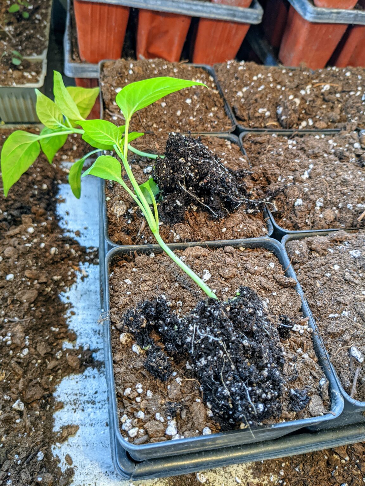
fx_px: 380
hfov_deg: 51.4
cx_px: 182
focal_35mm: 27
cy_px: 243
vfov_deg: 65.3
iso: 97
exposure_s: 1/24
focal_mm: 4.38
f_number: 1.73
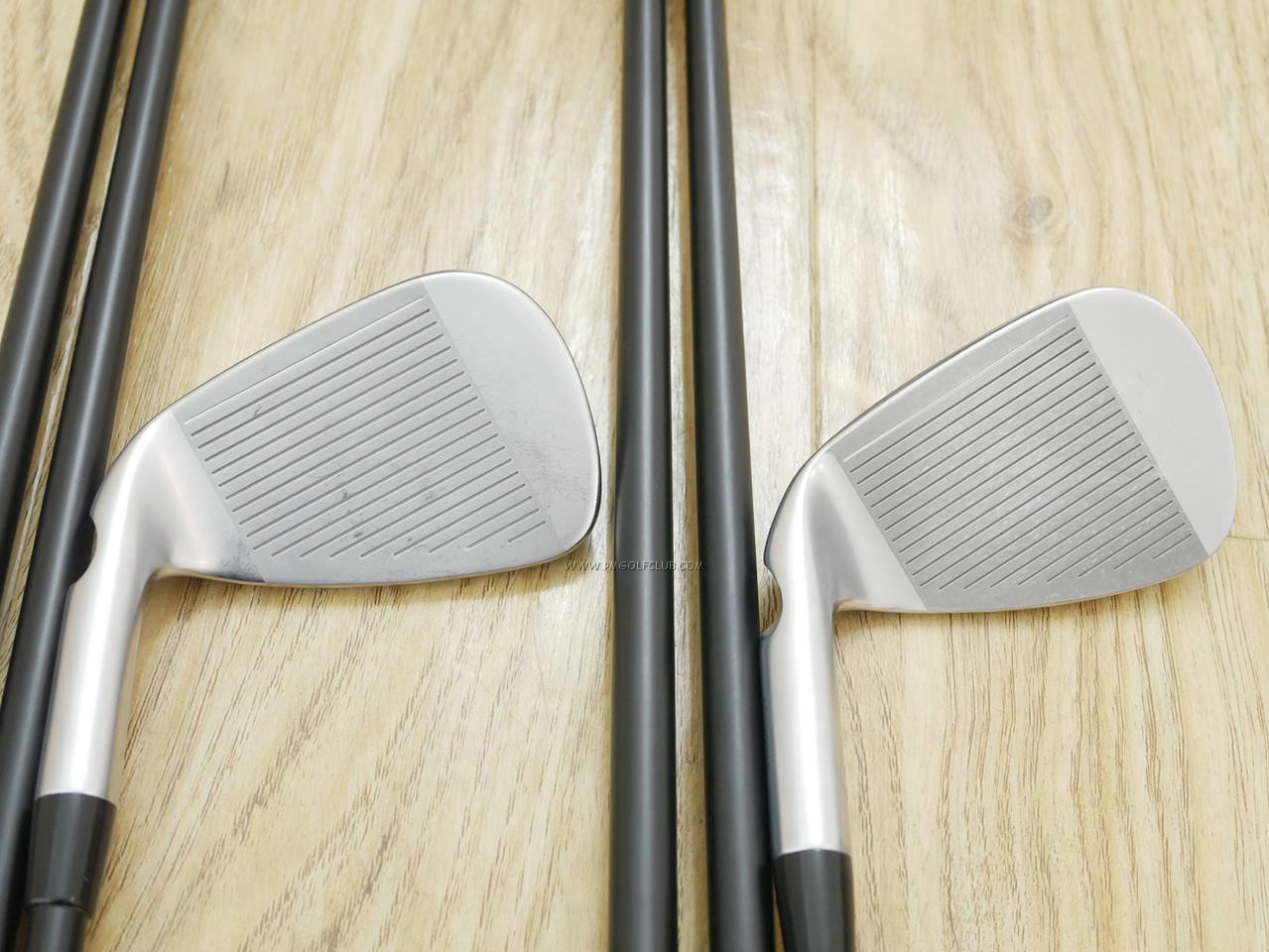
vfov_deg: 29.1
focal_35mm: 50
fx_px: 1833
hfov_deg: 38.2
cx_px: 634
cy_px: 476
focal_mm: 25
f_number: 4.5
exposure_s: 1/40
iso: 1600
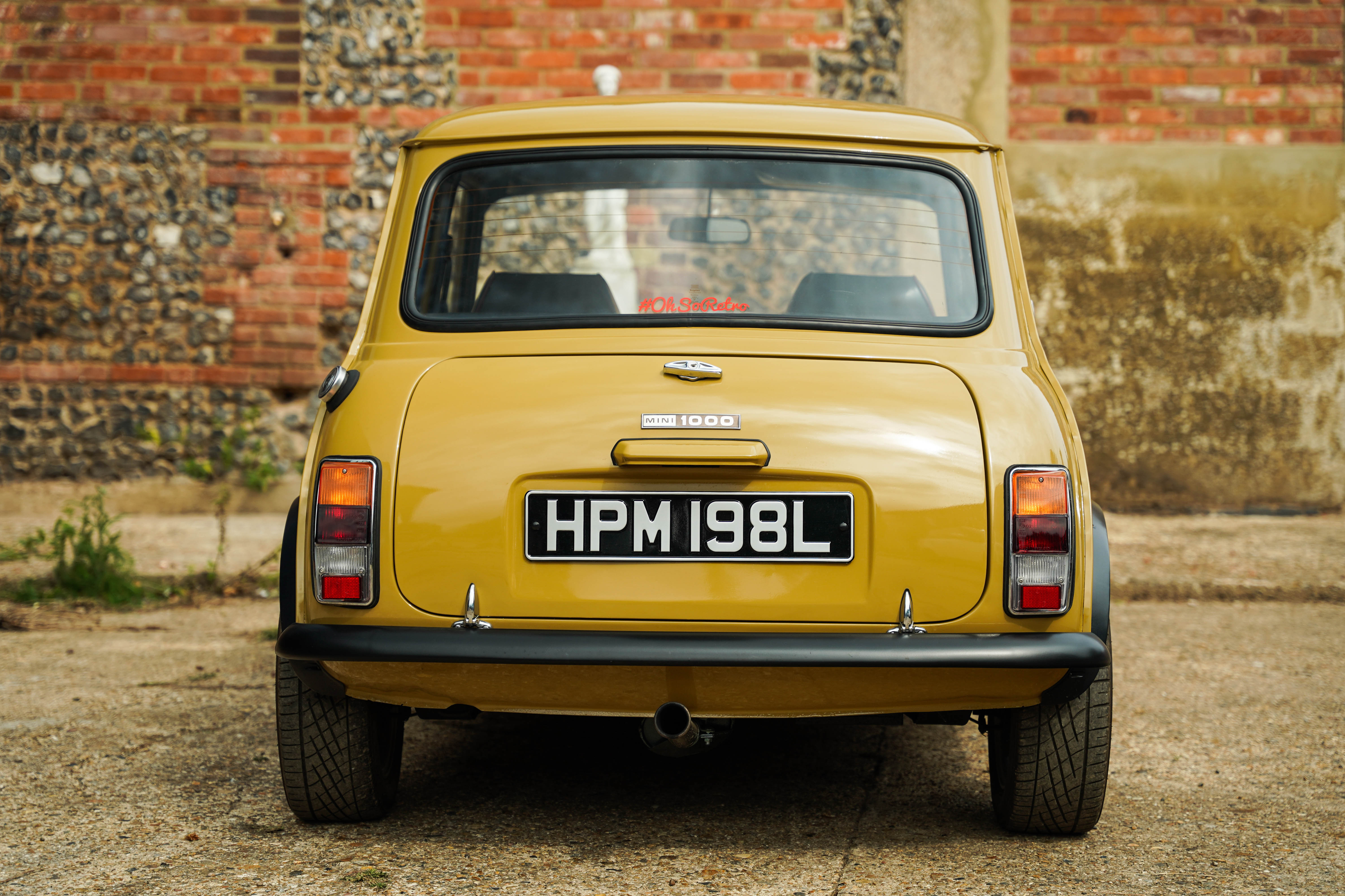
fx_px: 2615
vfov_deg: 19.5
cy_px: 448
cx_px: 672
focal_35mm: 70
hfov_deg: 28.8
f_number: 3.2
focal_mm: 70
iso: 125
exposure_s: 1/800
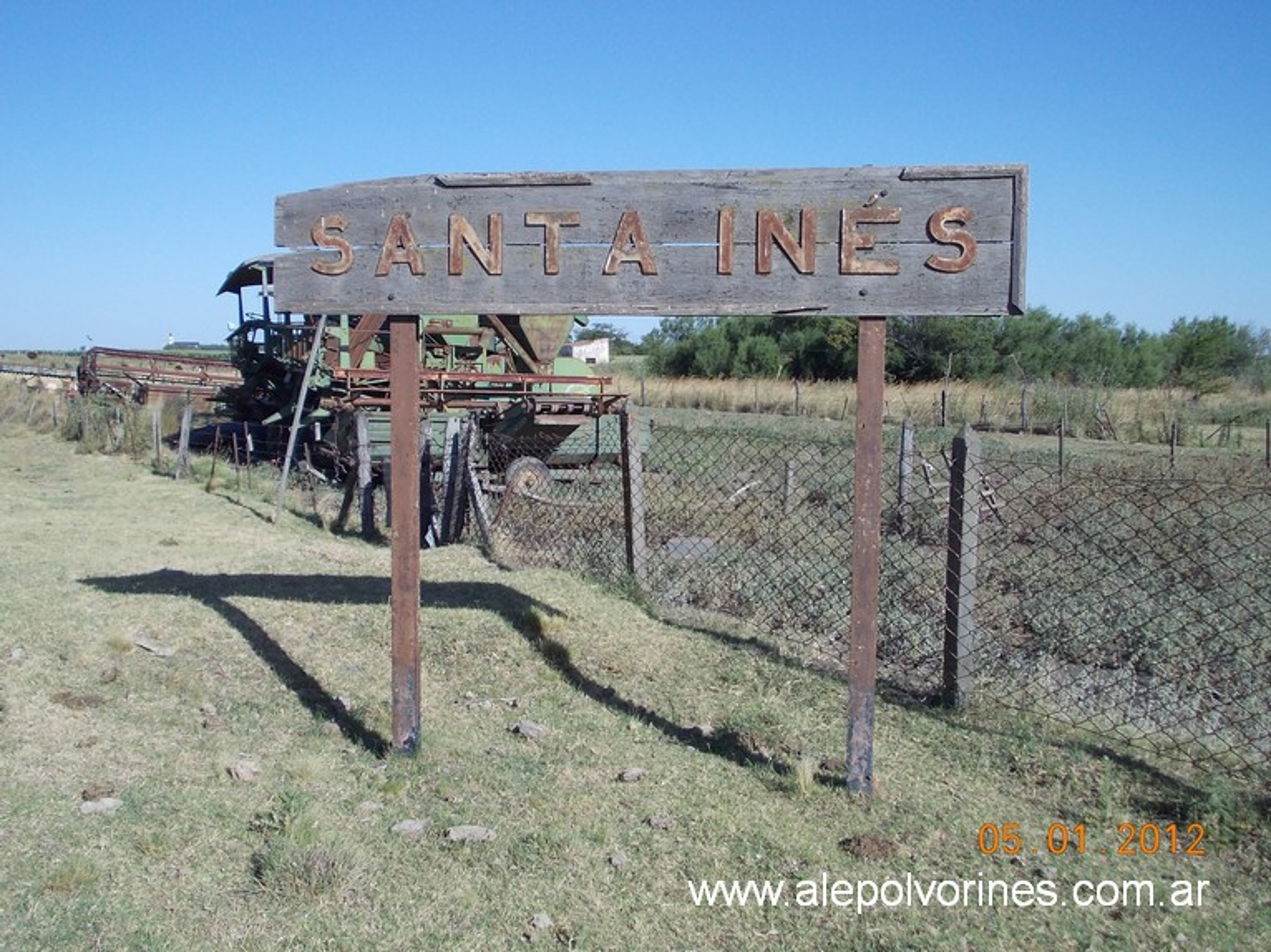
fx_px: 1395
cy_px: 476
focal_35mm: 38
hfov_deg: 49.0
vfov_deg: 37.7
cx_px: 636
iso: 80
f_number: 6.2
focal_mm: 5.3
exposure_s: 1/250
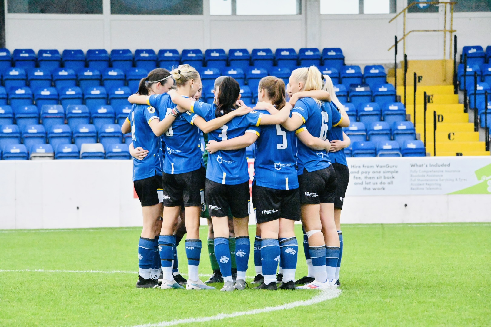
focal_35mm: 310
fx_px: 4228
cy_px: 164
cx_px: 246
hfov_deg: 6.6
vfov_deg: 4.4
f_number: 13
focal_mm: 310
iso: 25600
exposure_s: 1/2500
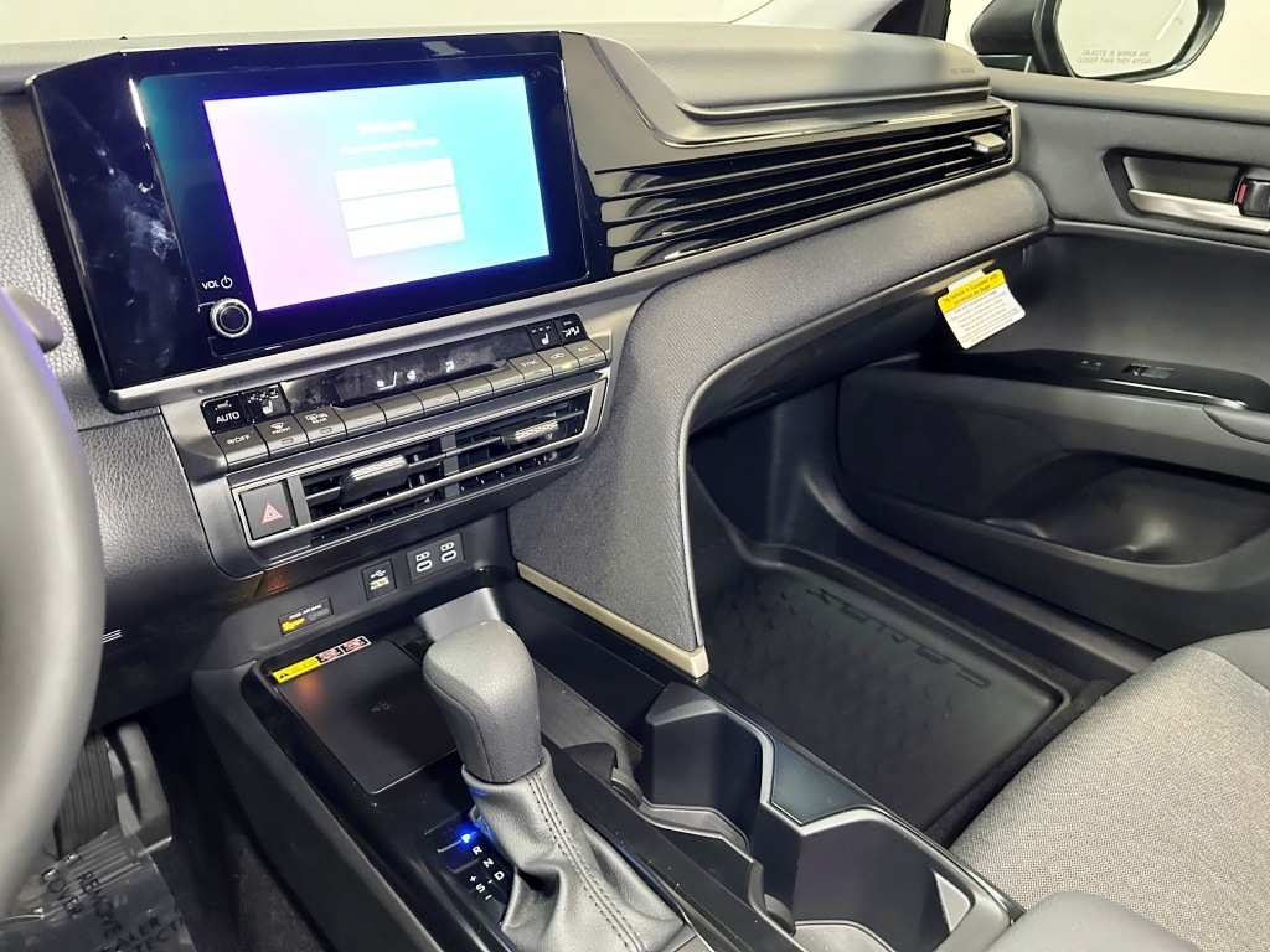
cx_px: 635
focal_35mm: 24
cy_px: 476
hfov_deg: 71.6
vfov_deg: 56.8
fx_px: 881
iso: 800
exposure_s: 1/30
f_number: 1.78
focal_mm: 6.86
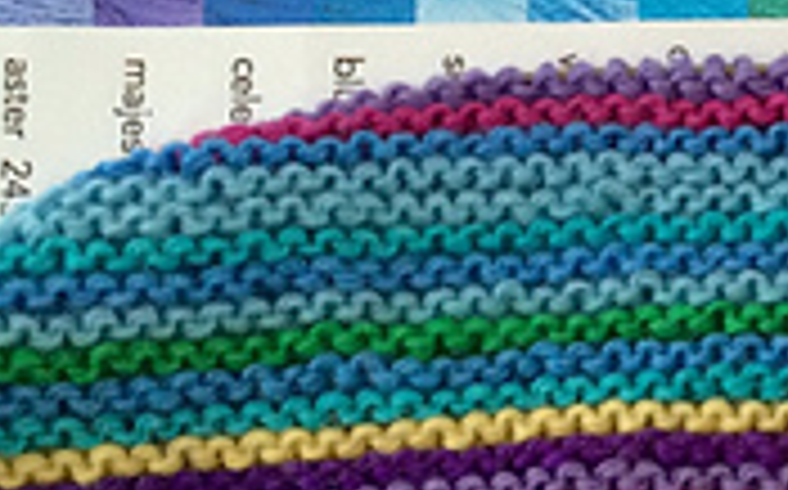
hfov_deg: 21.7
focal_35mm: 91
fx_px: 1952
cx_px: 842
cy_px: 461
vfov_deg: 14.2
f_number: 2.2
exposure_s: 1/30
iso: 250
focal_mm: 4.12
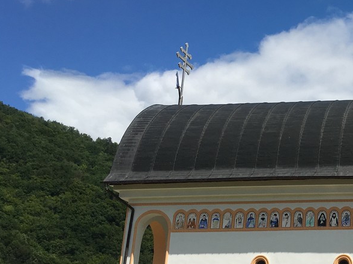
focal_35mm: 71
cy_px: 107
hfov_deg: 24.6
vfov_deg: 20.7
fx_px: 724
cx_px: 430
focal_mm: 4.15
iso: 25
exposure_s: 1/2849
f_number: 2.2
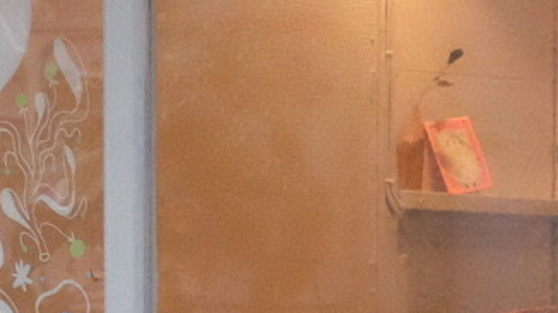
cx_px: 332
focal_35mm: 200
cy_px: 486
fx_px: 2958
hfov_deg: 10.8
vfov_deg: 6.0
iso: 6400
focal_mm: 23
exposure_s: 1/1000
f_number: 2.2
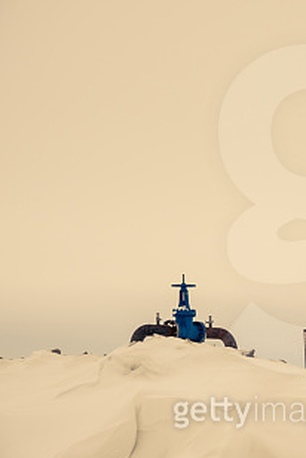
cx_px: 315
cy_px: 227
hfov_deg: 6.2
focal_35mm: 222
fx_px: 2830
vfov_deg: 9.3
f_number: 7.1
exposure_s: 1/60
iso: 100
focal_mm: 135
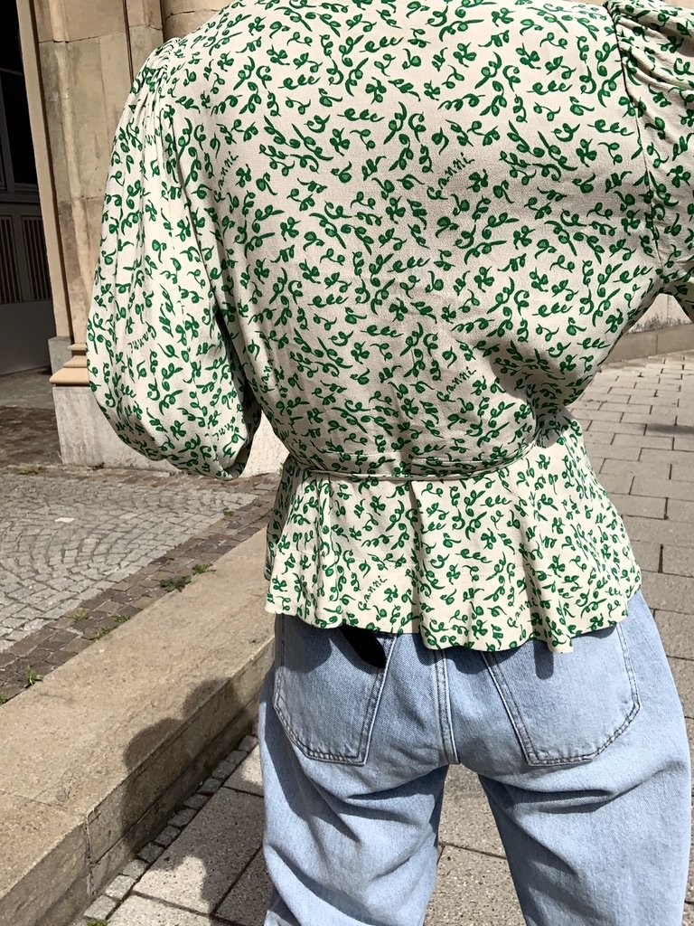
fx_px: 855
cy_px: 463
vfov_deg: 56.8
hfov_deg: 44.2
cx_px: 347
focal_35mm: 32
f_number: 2.2
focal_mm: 2.87
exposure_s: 1/1770
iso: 20
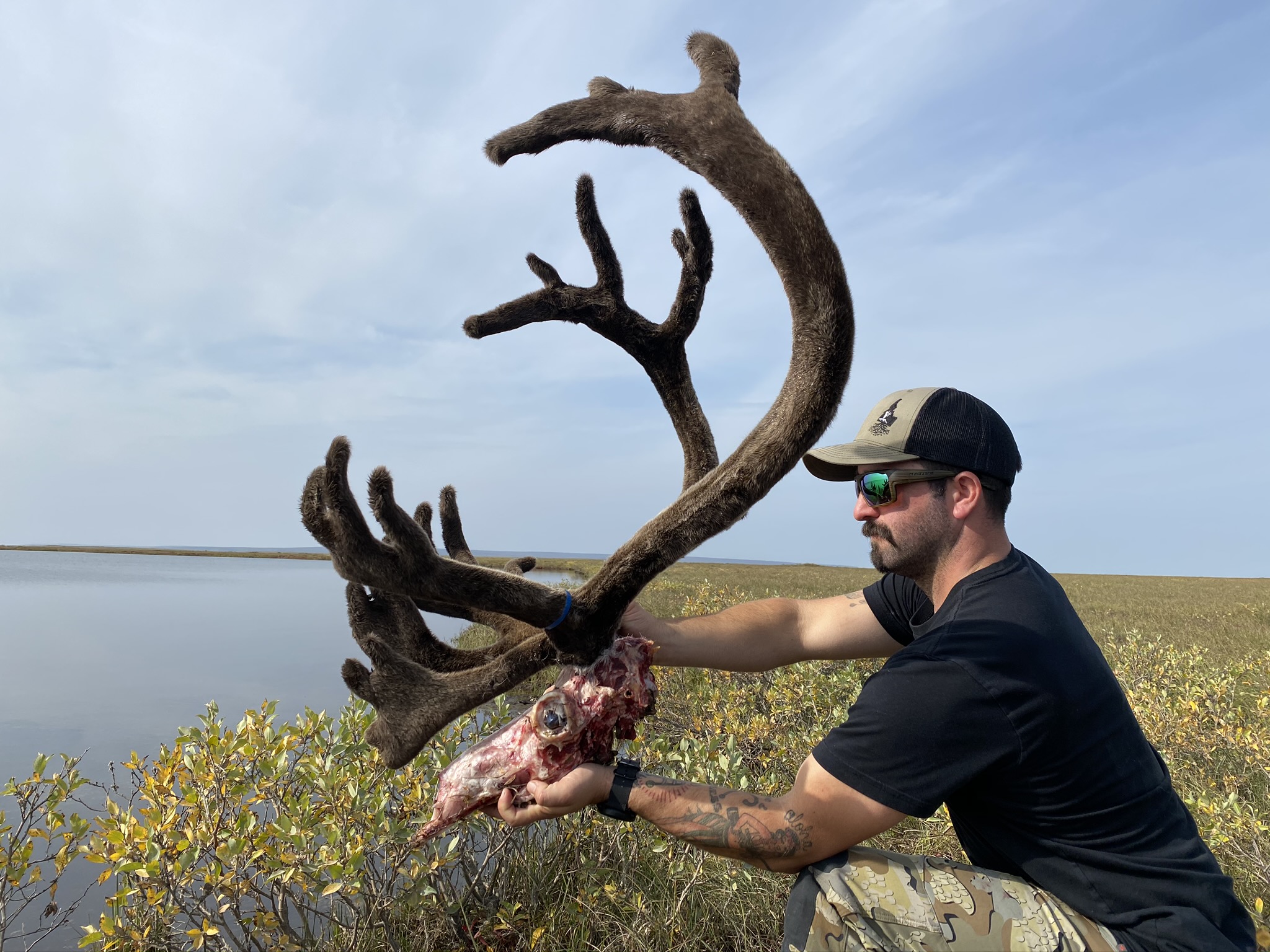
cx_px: 635
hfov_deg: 67.3
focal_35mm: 26
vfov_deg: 53.1
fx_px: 954
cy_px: 476
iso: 32
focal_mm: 4.25
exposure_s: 1/3300
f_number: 1.8
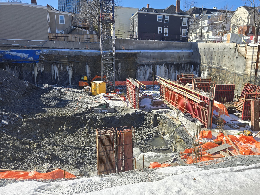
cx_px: 152
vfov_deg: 51.3
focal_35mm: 27
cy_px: 91
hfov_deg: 64.9
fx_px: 203
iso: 25
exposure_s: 1/1250
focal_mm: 5.4
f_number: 1.8
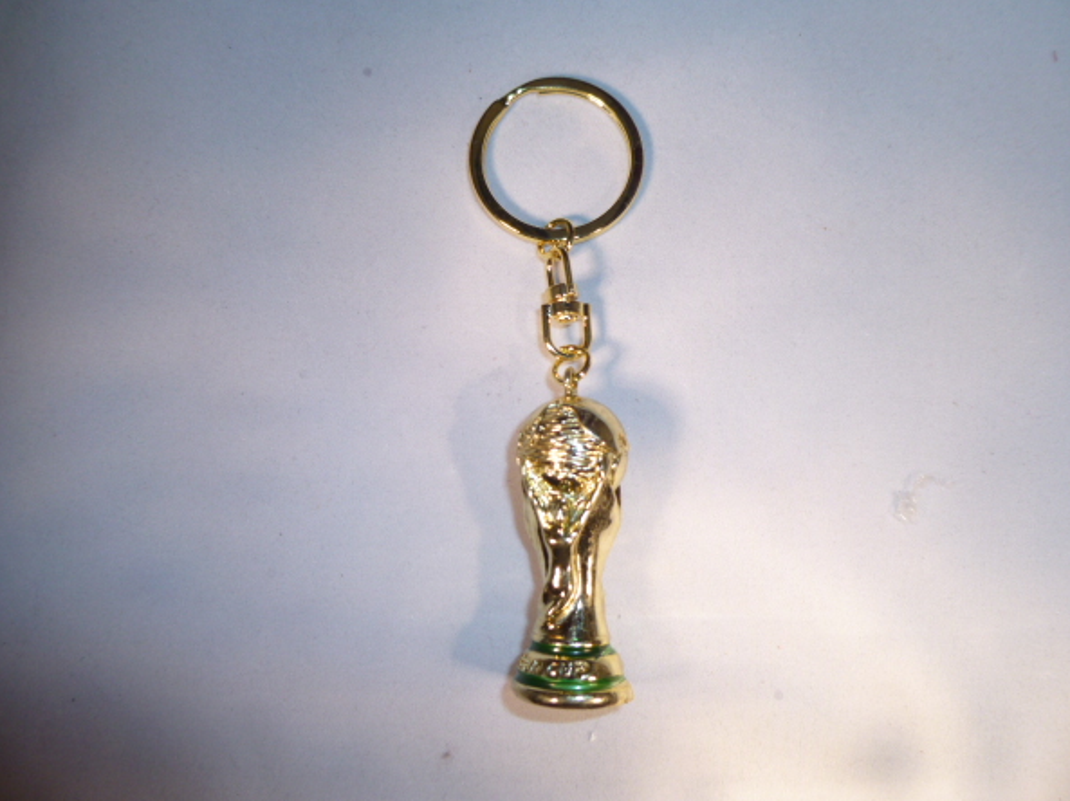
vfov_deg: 51.3
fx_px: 834
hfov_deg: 65.3
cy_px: 410
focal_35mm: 27
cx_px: 509
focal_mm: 4.5
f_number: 3.1
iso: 100
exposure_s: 1/320
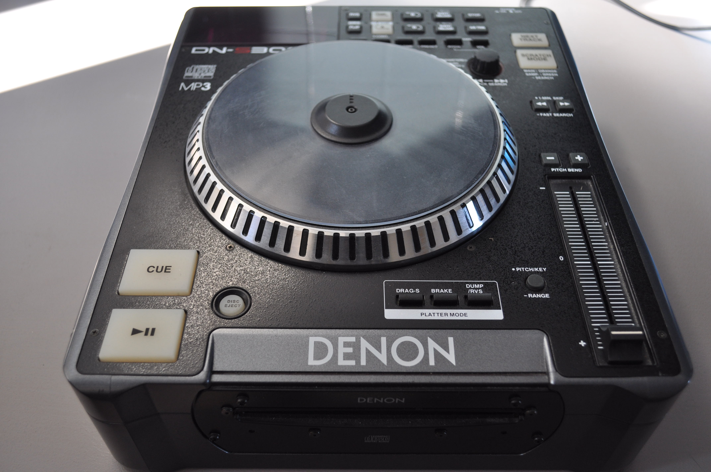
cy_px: 236
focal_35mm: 33
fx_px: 651
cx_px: 356
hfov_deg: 57.3
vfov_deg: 39.9
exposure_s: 1/80
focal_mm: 22
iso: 400
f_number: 4.5
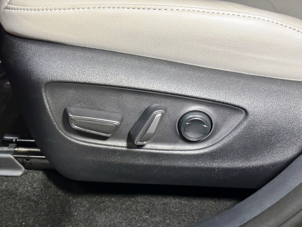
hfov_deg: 39.7
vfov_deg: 30.3
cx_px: 151
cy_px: 114
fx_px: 419
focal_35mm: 48
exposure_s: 1/40
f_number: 1.78
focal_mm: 6.86
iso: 400
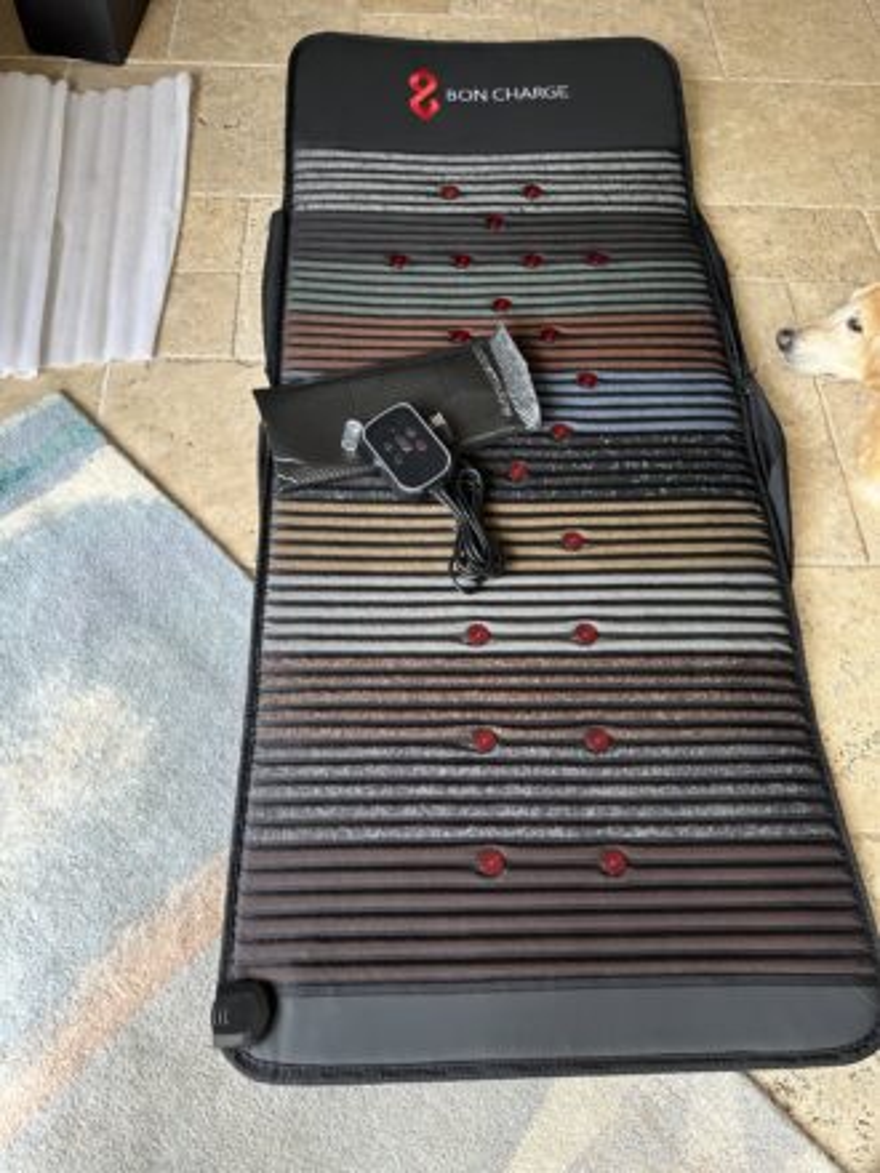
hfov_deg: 56.8
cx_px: 440
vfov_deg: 71.6
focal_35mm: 24
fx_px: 813
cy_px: 586
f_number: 1.78
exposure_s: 1/121
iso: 125
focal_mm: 6.86
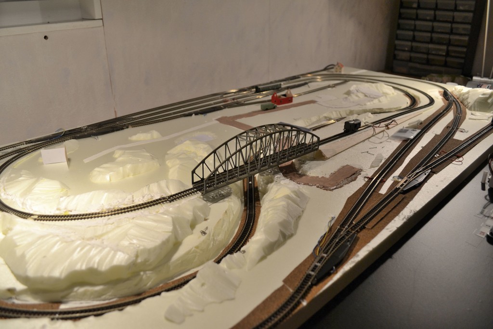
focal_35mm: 27
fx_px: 370
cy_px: 164
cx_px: 246
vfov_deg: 47.9
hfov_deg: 67.4
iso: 400
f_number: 4.5
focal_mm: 18
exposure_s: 1/80
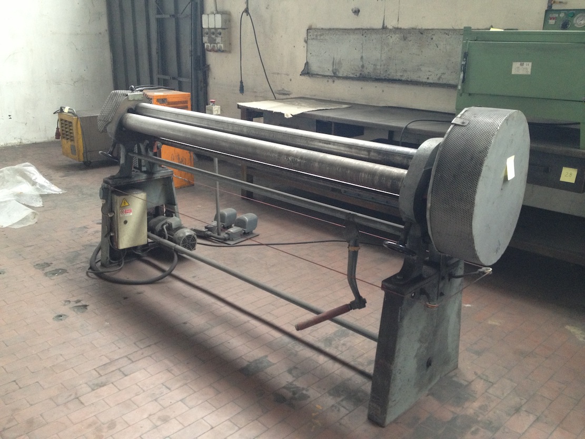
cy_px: 220
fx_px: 591
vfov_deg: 40.7
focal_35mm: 35
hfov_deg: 52.6
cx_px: 292
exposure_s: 1/20
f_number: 2.4
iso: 200
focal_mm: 4.28
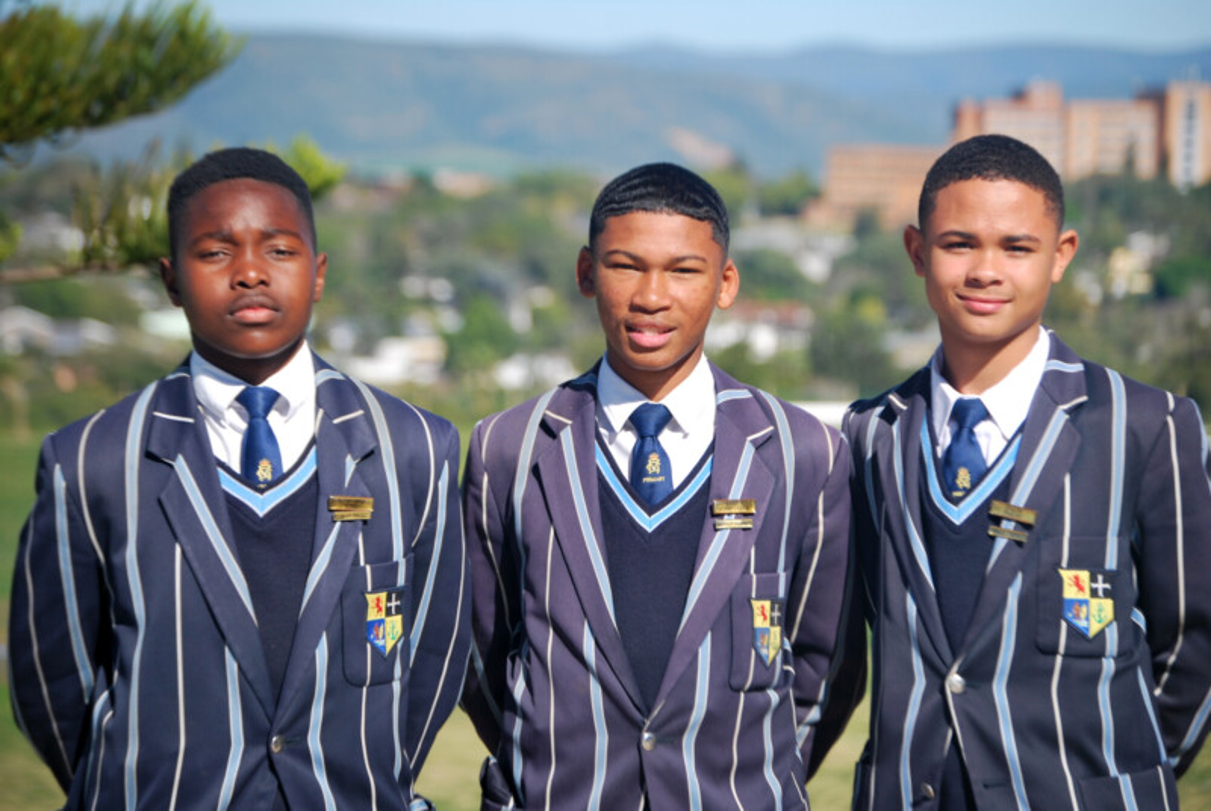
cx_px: 606
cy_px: 406
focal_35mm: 150
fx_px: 5053
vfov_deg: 9.2
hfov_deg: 13.7
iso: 100
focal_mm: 100
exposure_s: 1/500
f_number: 5.6
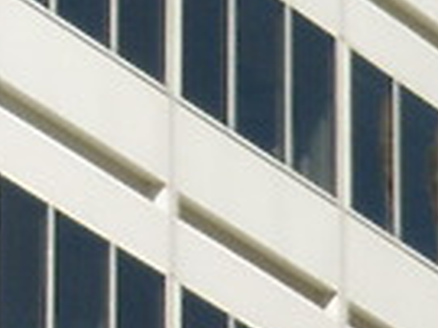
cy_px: -628
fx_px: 10379
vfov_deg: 1.8
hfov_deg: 2.4
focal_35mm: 821
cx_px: -636
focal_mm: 24.98
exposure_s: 1/180
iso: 64
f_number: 8
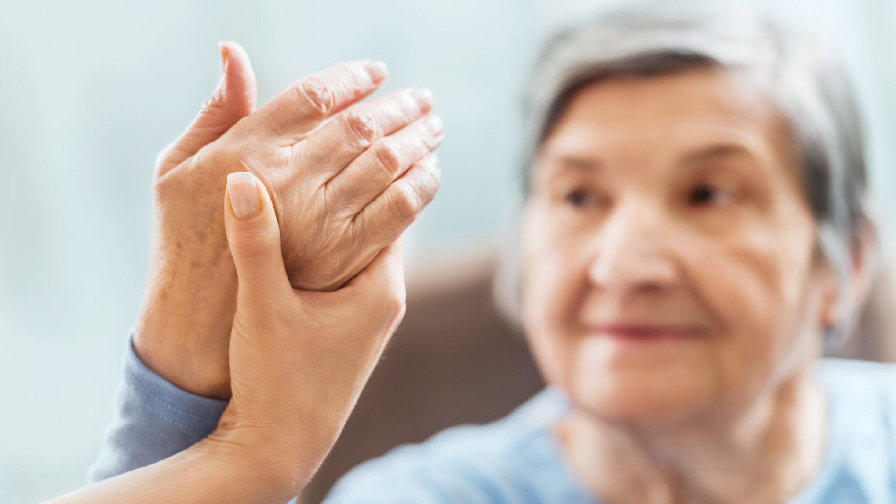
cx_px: 449
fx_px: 4751
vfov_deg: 6.1
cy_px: 233
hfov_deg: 10.8
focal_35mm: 200
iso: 100
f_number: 2.8
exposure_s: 1/125
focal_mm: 190
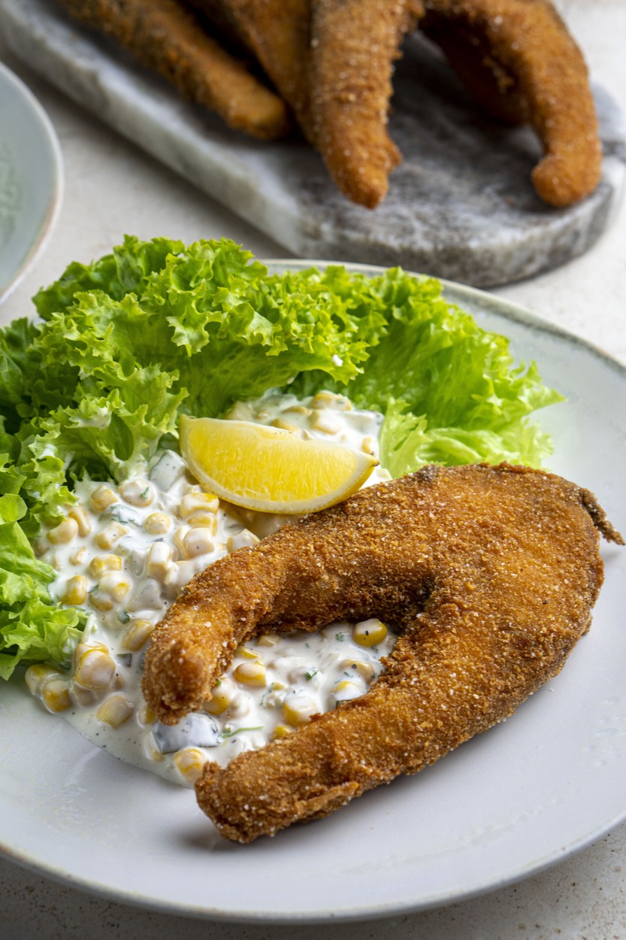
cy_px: 470
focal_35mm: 75
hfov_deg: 18.2
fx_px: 1957
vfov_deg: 27.0
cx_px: 313
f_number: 5.6
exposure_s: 1/60
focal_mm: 50
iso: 250
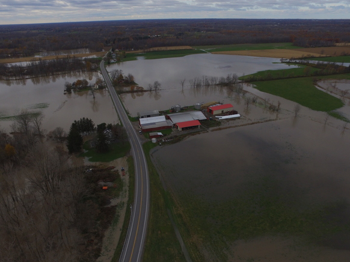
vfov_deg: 61.0
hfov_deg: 76.4
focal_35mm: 22
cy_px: 136
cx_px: 166
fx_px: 222
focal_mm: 3.61
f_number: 2.8
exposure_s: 1/1179
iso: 100
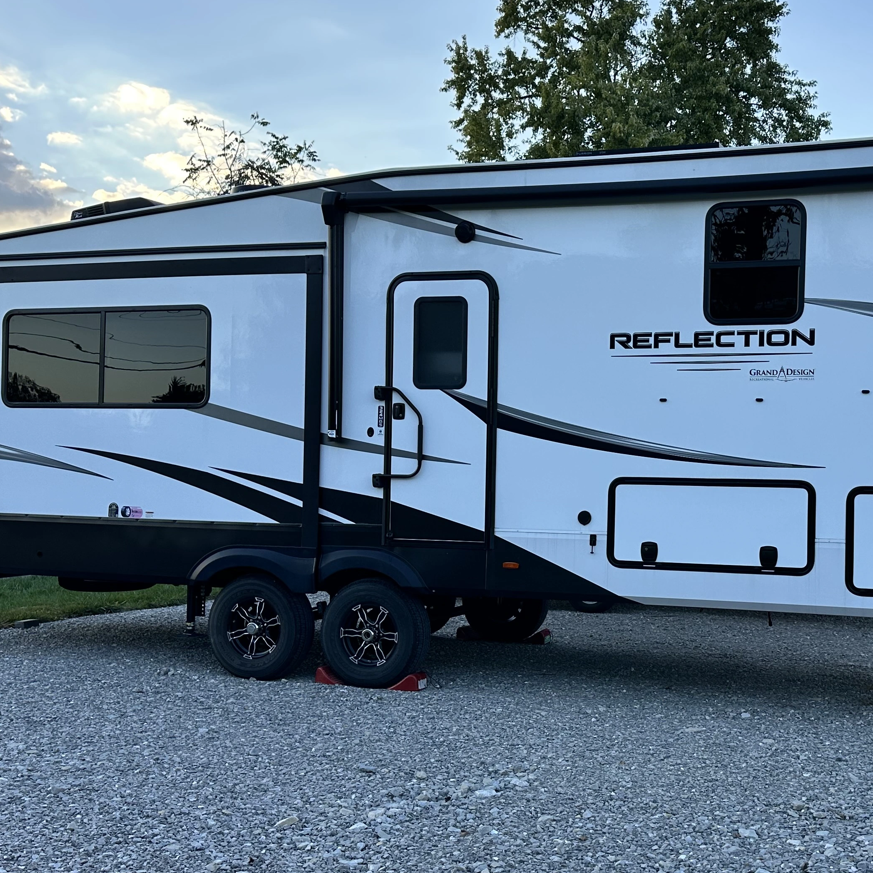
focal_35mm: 41
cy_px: 475
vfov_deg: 40.9
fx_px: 1170
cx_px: 652
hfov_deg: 39.8
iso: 80
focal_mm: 6.86
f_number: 1.78
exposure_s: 1/810
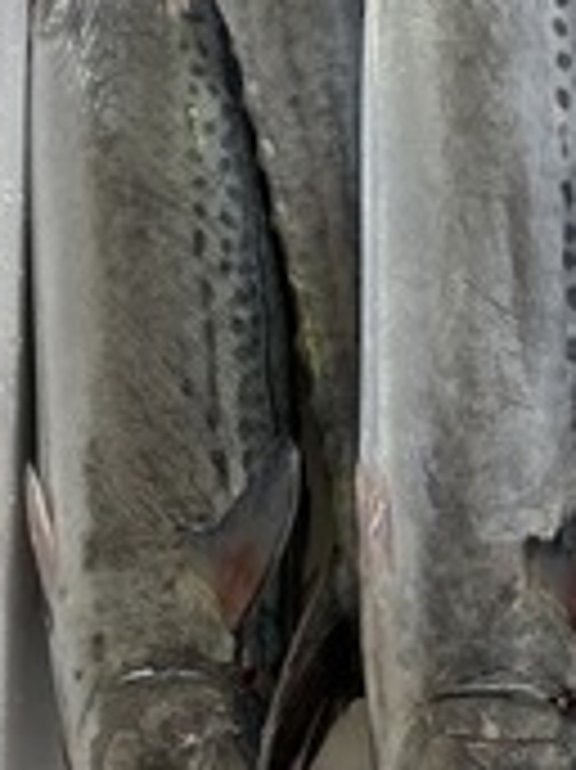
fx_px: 1688
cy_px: 135
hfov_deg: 18.5
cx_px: -83
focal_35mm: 76
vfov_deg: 25.2
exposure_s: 1/120
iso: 100
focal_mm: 5.96
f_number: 1.6
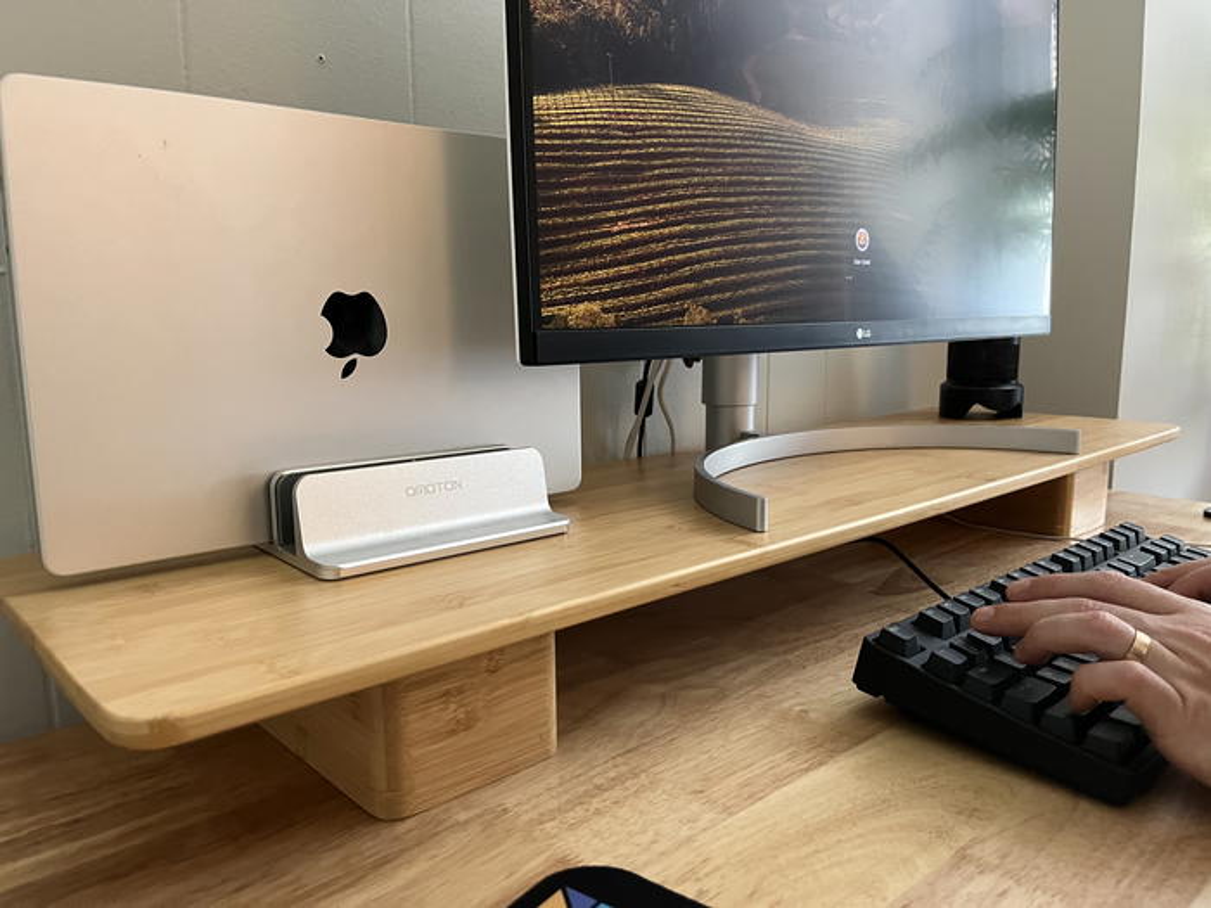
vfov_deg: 53.1
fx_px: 910
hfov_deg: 67.3
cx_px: 606
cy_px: 454
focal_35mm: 26
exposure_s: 1/60
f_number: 1.6
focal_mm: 5.1
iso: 500
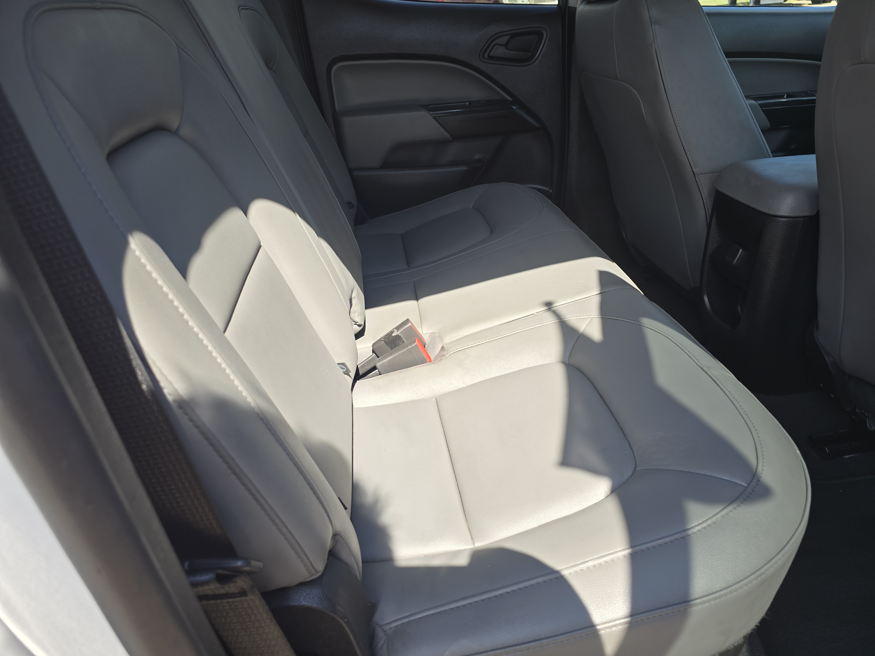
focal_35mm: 23
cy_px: 328
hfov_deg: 73.9
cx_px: 438
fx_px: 581
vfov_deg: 58.9
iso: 12
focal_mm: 6.3
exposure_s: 1/180
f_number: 1.7
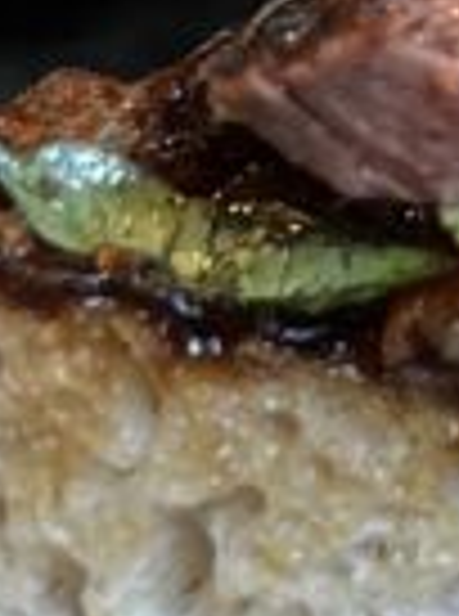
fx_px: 3464
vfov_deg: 9.8
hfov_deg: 7.1
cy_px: -342
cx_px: 1107
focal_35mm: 195
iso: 100
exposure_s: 1/100
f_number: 1.5
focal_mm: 5.7
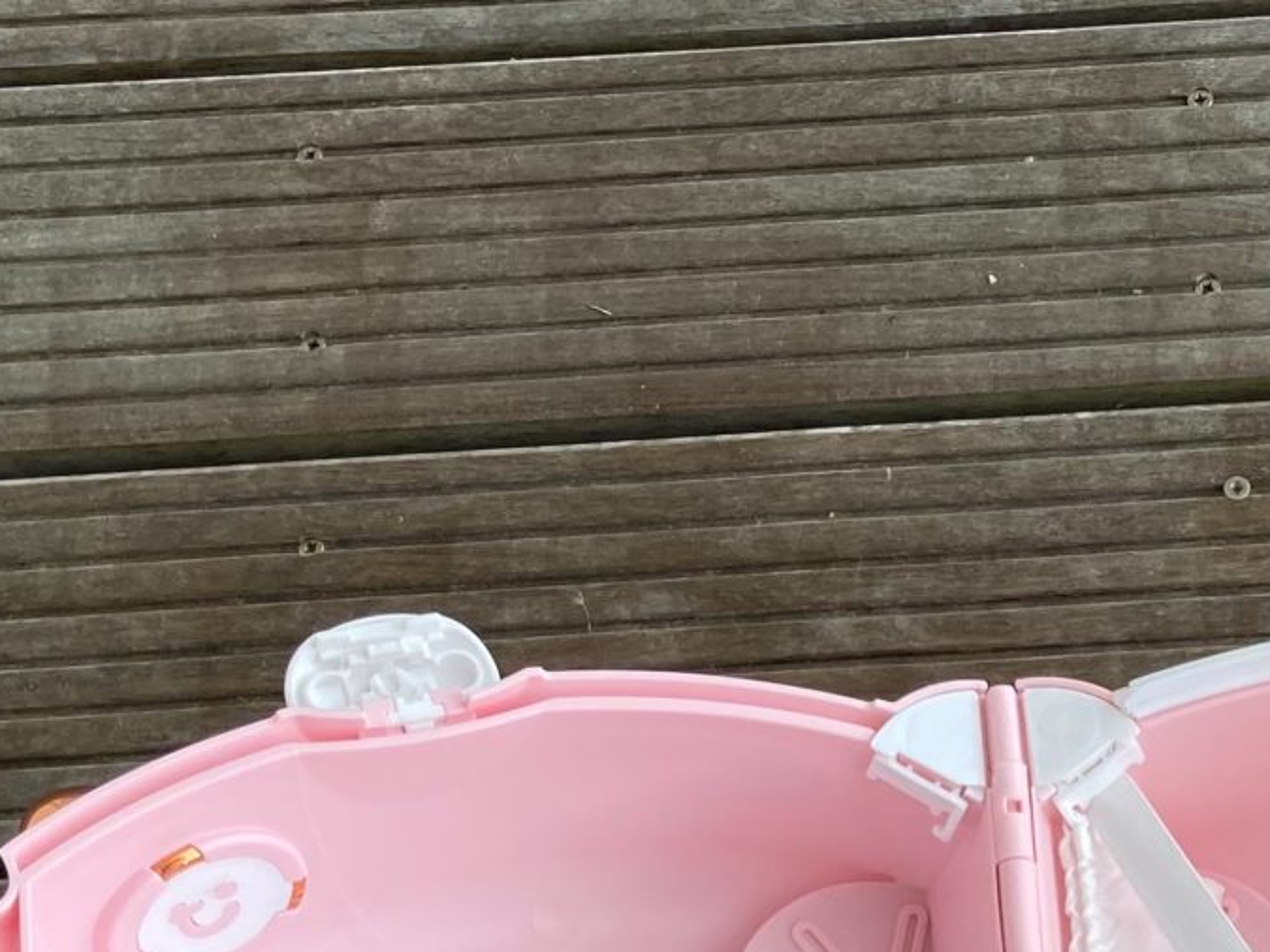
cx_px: 1334
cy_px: 1415
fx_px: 3118
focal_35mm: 85
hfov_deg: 22.0
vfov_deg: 16.0
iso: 20
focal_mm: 3.99
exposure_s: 1/274
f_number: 1.8
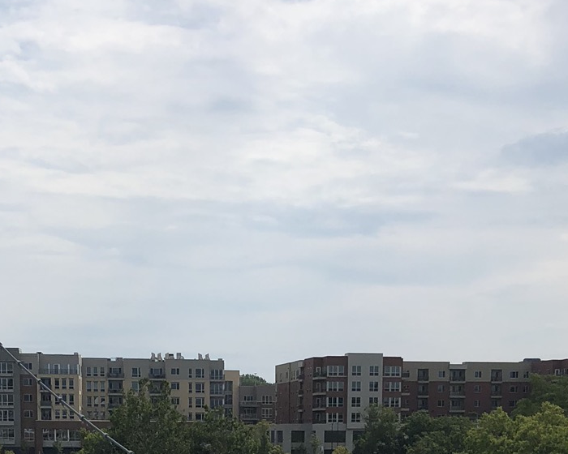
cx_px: 252
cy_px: 612
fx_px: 1345
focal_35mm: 80
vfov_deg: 17.8
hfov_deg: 23.8
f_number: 1.8
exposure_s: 1/5348
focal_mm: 4
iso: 20
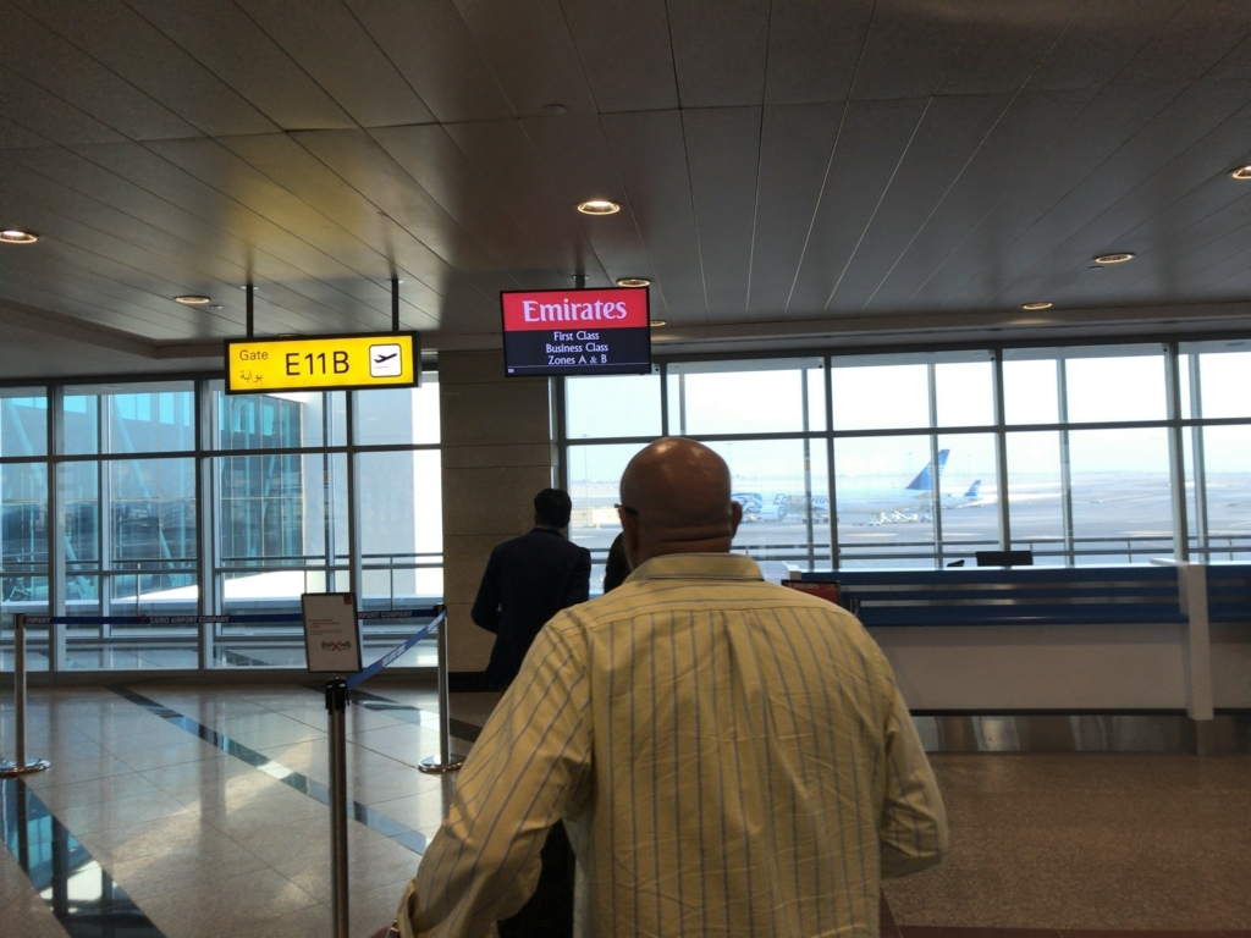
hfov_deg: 63.4
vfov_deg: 49.7
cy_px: 469
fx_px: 1012
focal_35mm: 28
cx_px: 626
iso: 20
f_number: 1.8
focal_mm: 3.99
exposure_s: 1/126
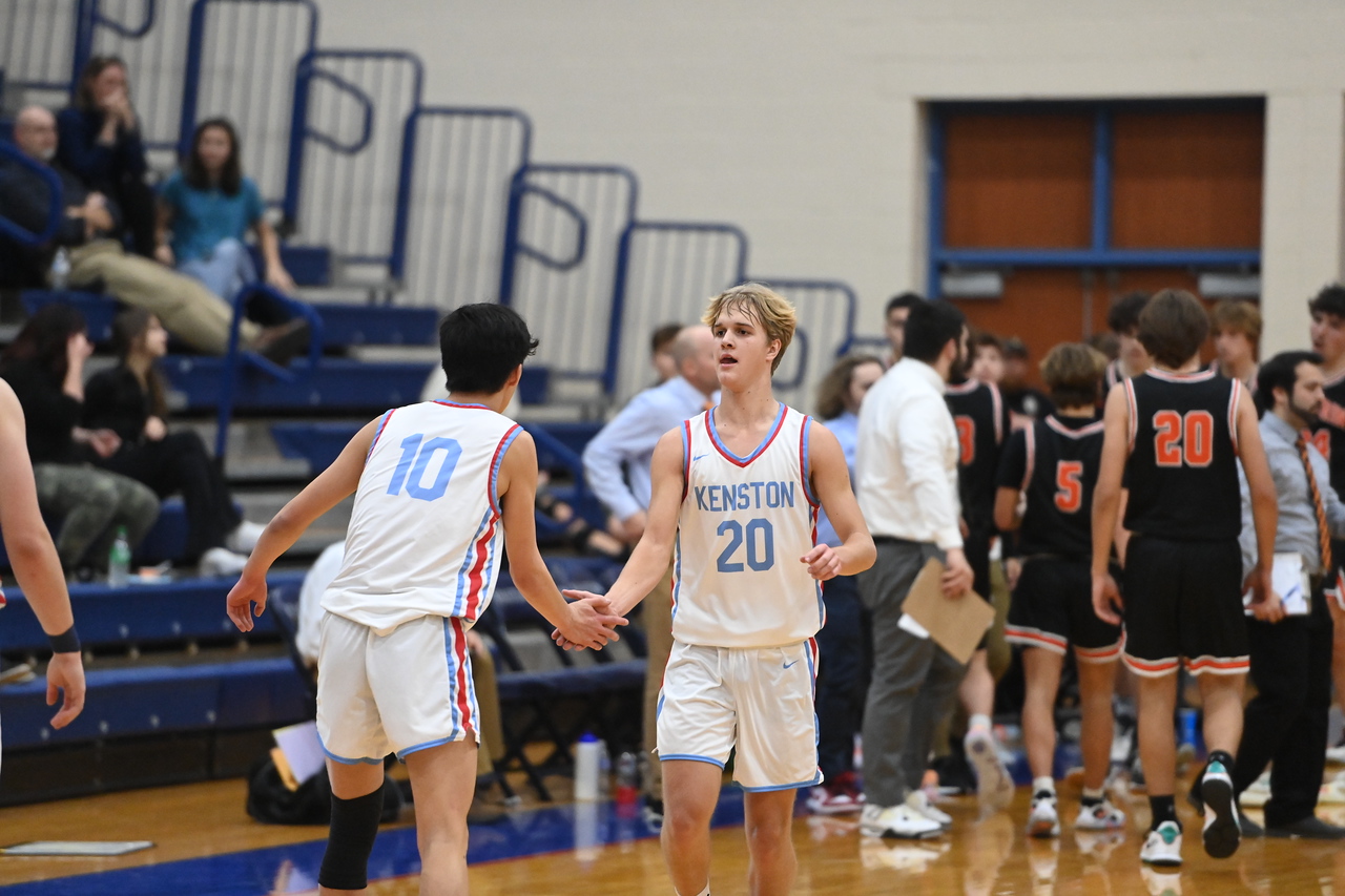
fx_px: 7471
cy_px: 448
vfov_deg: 6.9
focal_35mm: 200
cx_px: 672
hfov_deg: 10.3
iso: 9000
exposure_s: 1/800
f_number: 2.8
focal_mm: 200
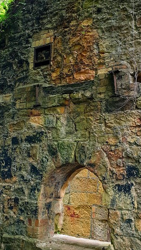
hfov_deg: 27.1
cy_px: 93
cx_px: 71
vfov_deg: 46.0
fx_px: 292
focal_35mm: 44
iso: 64
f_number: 2.4
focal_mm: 4.3
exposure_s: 1/40
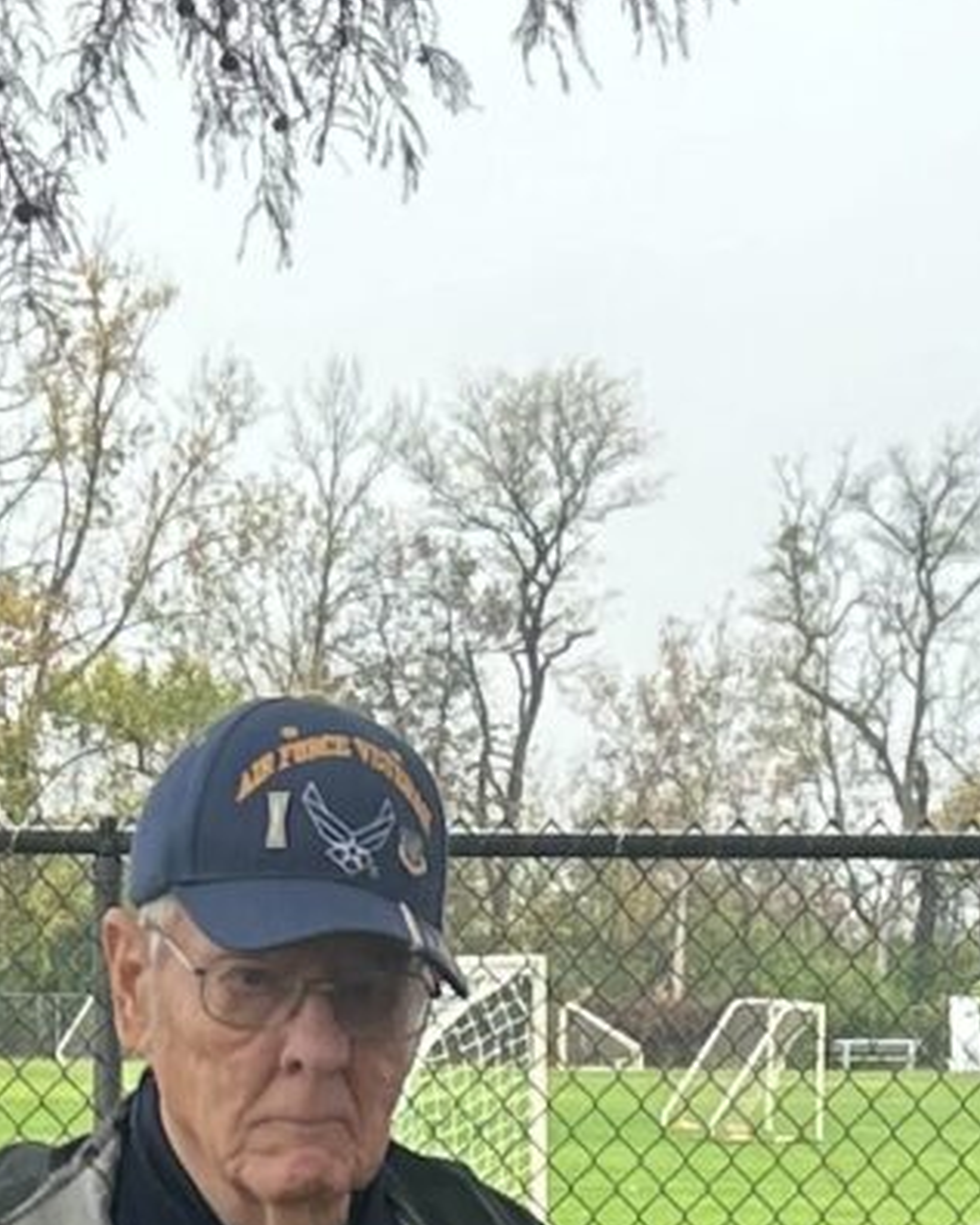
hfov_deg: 9.4
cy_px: 2011
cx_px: 606
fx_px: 5944
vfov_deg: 11.2
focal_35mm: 164
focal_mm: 5.7
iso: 40
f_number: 1.5
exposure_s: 1/121
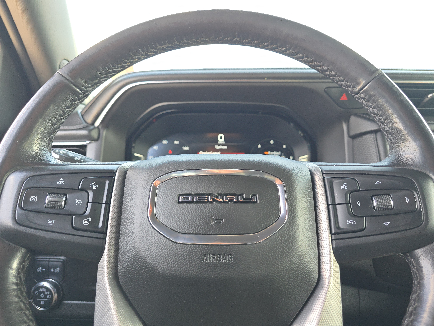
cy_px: 163
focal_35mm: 23
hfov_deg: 73.9
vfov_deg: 58.9
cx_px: 217
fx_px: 288
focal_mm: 6.3
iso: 125
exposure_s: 1/180
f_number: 1.7
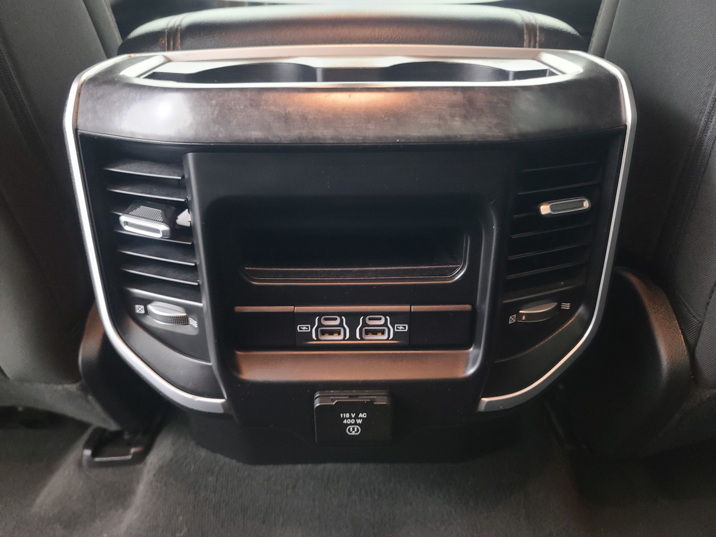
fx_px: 517
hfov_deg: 69.4
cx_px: 358
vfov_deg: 54.9
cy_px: 268
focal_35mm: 25
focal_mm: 7
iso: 1250
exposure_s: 1/11
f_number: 1.8
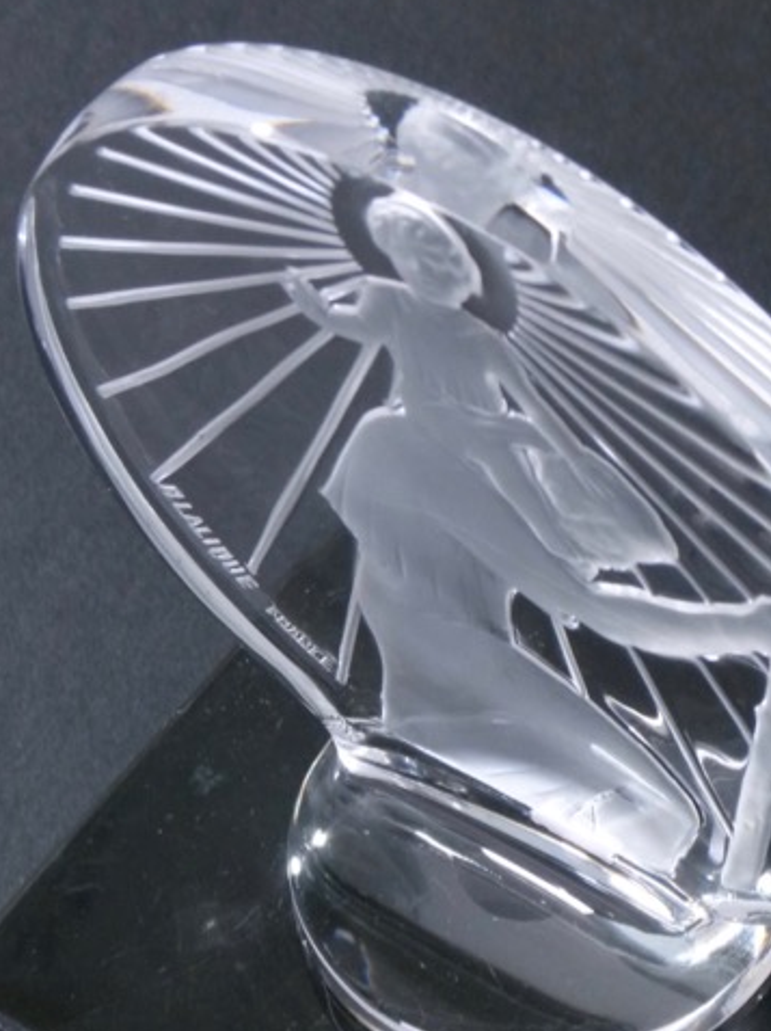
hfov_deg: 7.1
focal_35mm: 210
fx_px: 6245
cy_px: 728
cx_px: 520
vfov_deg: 9.4
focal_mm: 25.8
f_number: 4
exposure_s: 1/640
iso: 200
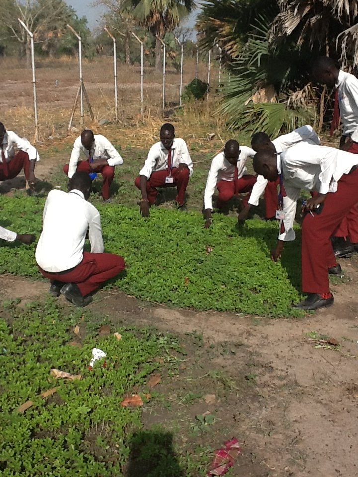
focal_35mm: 44
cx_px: 179
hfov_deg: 32.9
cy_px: 238
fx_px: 607
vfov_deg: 42.9
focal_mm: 2.03
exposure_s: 1/1486
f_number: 2.4
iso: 40
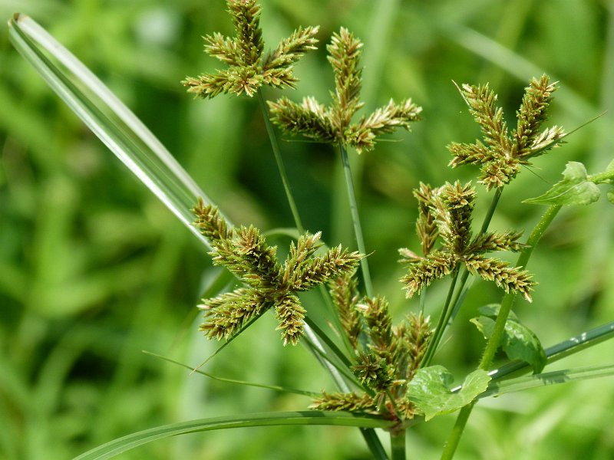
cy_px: 230
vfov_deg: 3.1
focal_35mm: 473
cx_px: 307
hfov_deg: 4.2
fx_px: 8390
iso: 100
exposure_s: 1/500
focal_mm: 85.2
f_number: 4.5
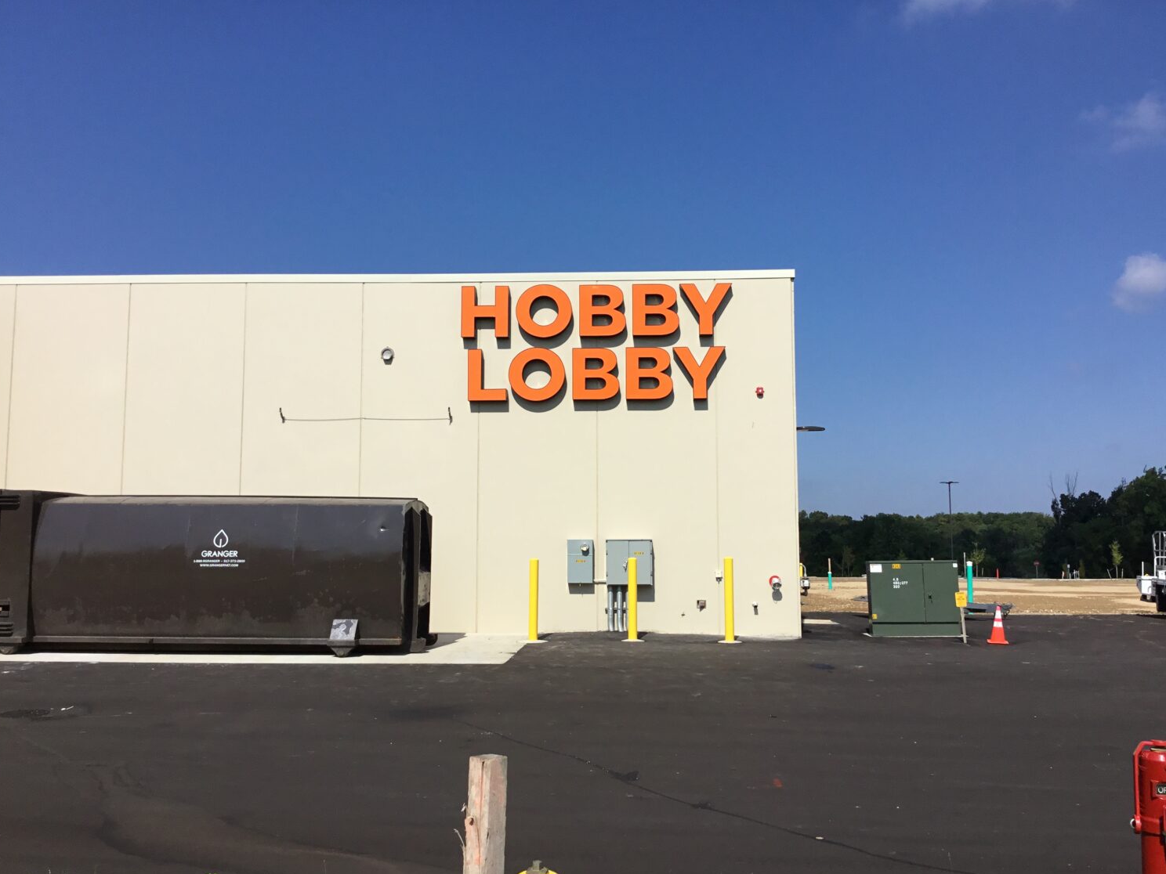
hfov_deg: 56.8
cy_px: 439
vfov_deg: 44.2
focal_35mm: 32
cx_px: 590
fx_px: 1078
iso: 25
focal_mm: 3.3
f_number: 2.4
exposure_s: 1/2717
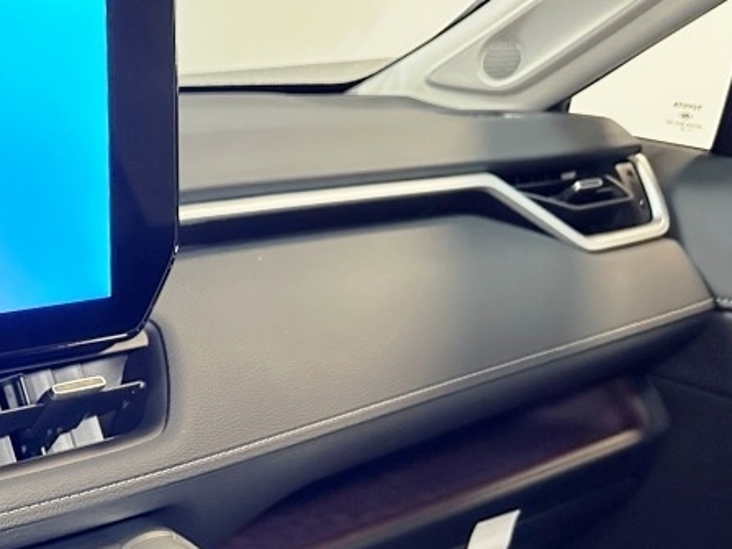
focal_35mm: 55
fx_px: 1163
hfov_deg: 30.8
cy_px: 526
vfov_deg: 25.5
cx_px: -92
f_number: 1.78
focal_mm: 6.86
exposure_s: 1/60
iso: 800
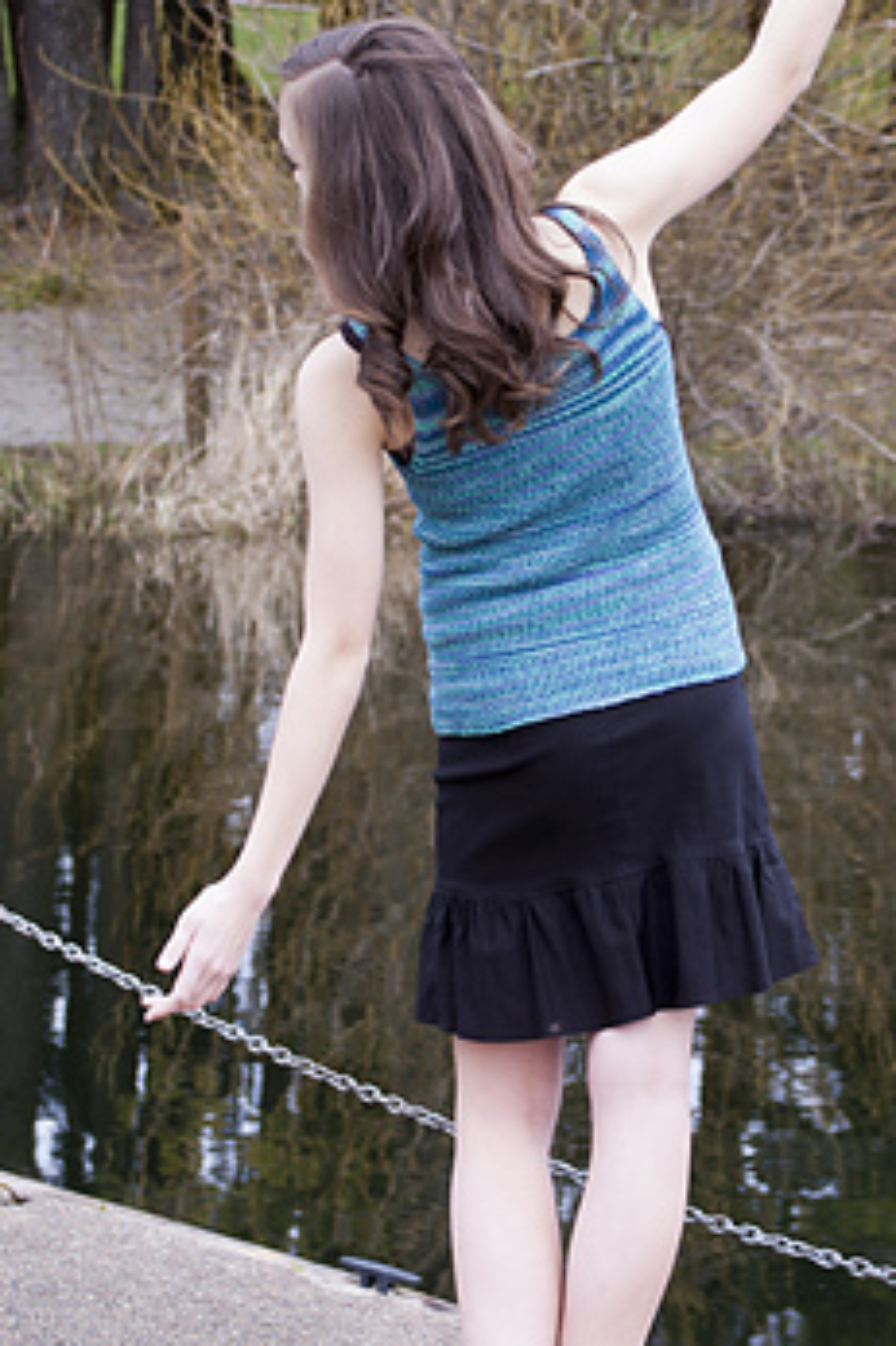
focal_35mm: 119
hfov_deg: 11.5
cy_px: 648
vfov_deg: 17.3
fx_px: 4436
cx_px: 526
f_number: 5.6
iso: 200
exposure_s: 1/125
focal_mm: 55
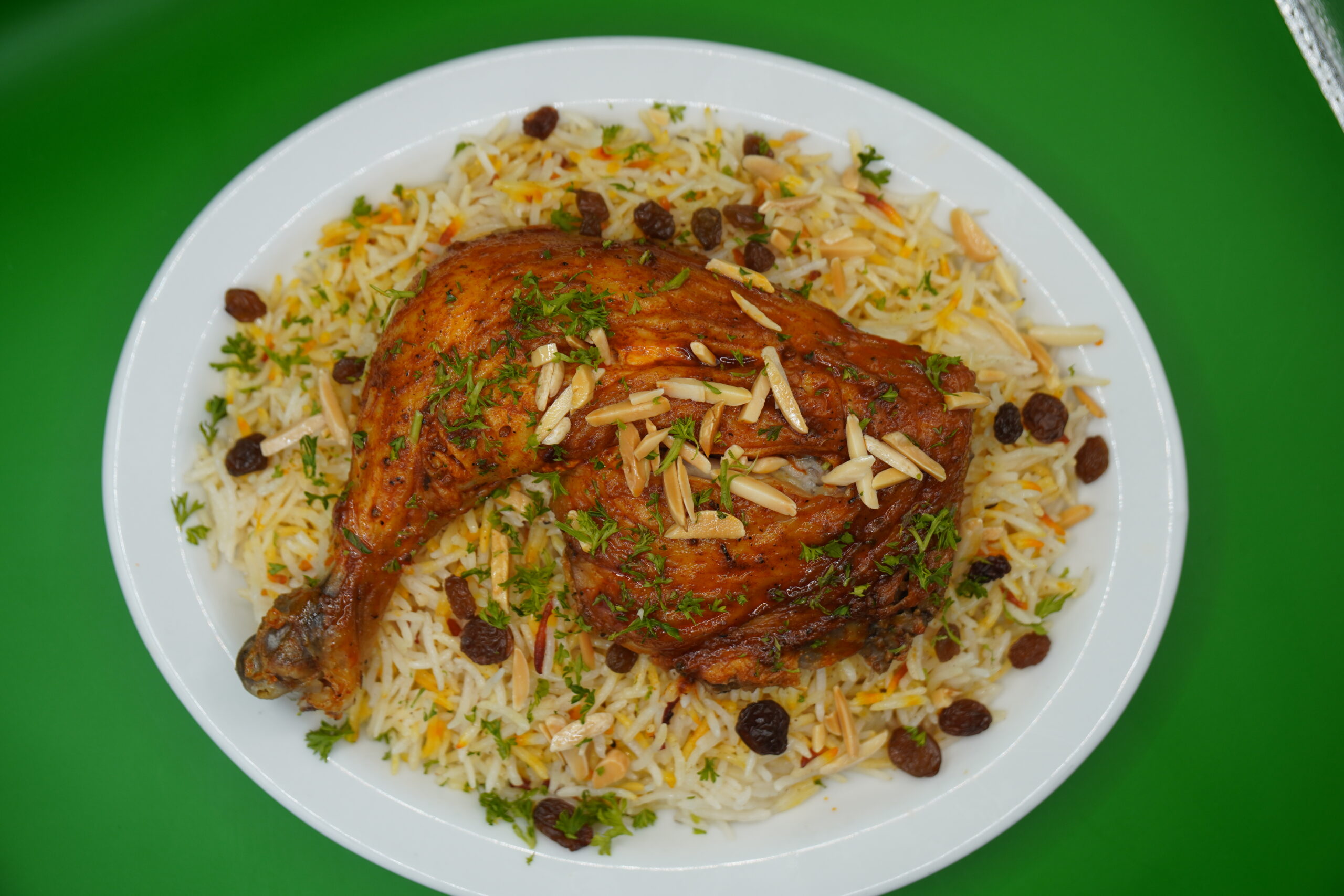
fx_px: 1680
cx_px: 672
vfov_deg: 29.9
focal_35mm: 45
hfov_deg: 43.6
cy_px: 448
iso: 100
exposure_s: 1/60
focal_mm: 30
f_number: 4
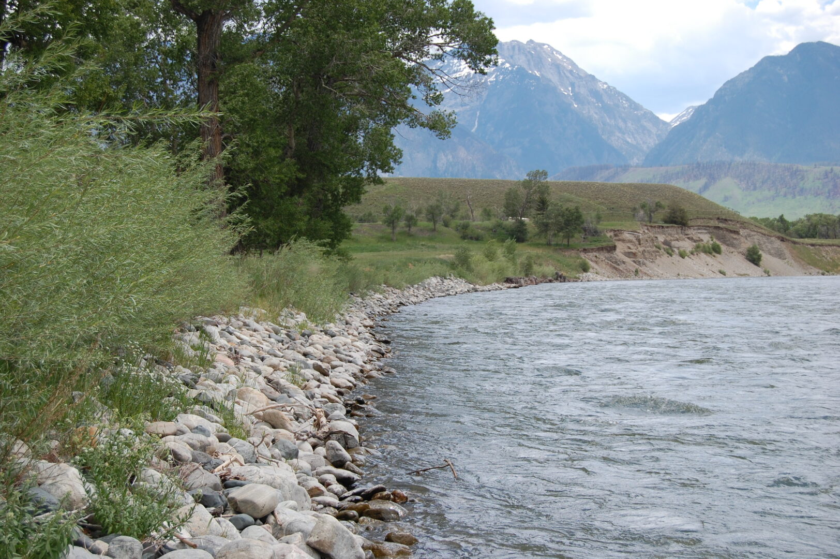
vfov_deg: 23.7
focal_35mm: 57
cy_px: 280
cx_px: 420
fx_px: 1329
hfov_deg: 35.1
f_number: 6.3
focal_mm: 38
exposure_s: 1/160
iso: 200
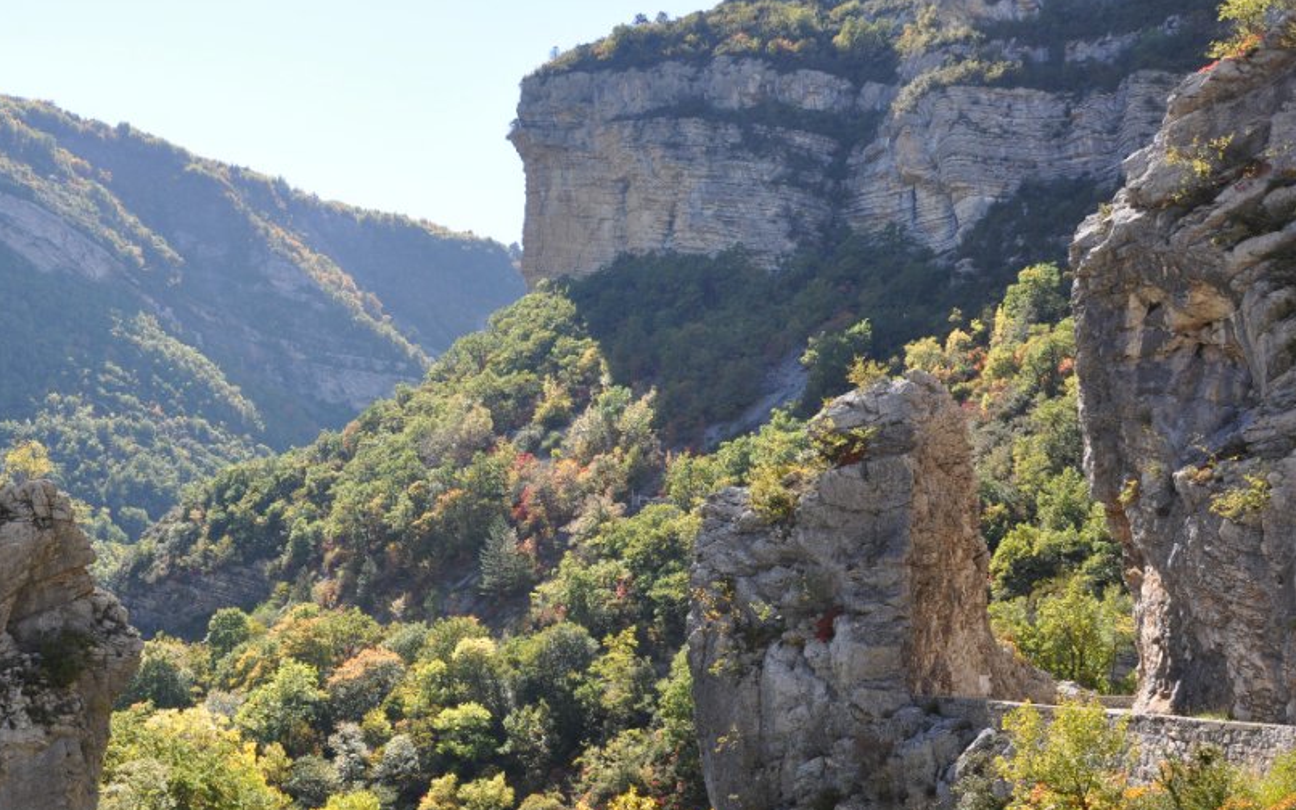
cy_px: 599
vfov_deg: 26.7
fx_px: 1687
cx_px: 511
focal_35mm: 48
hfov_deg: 41.8
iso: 320
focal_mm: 21
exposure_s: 1/400
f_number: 8
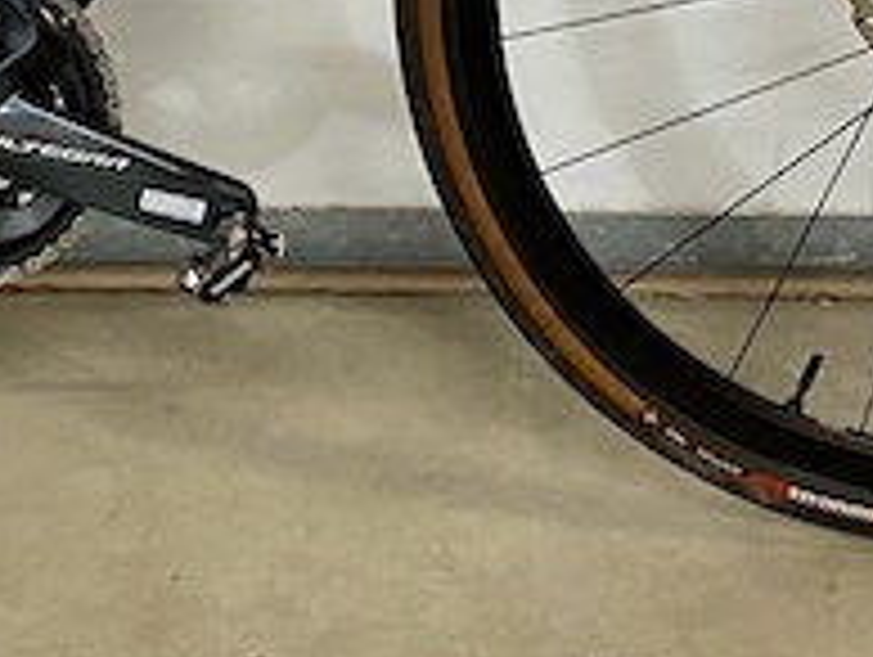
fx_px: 2702
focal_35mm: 107
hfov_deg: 18.1
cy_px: -536
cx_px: 130
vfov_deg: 12.6
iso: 100
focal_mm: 4.25
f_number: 1.8
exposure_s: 1/60
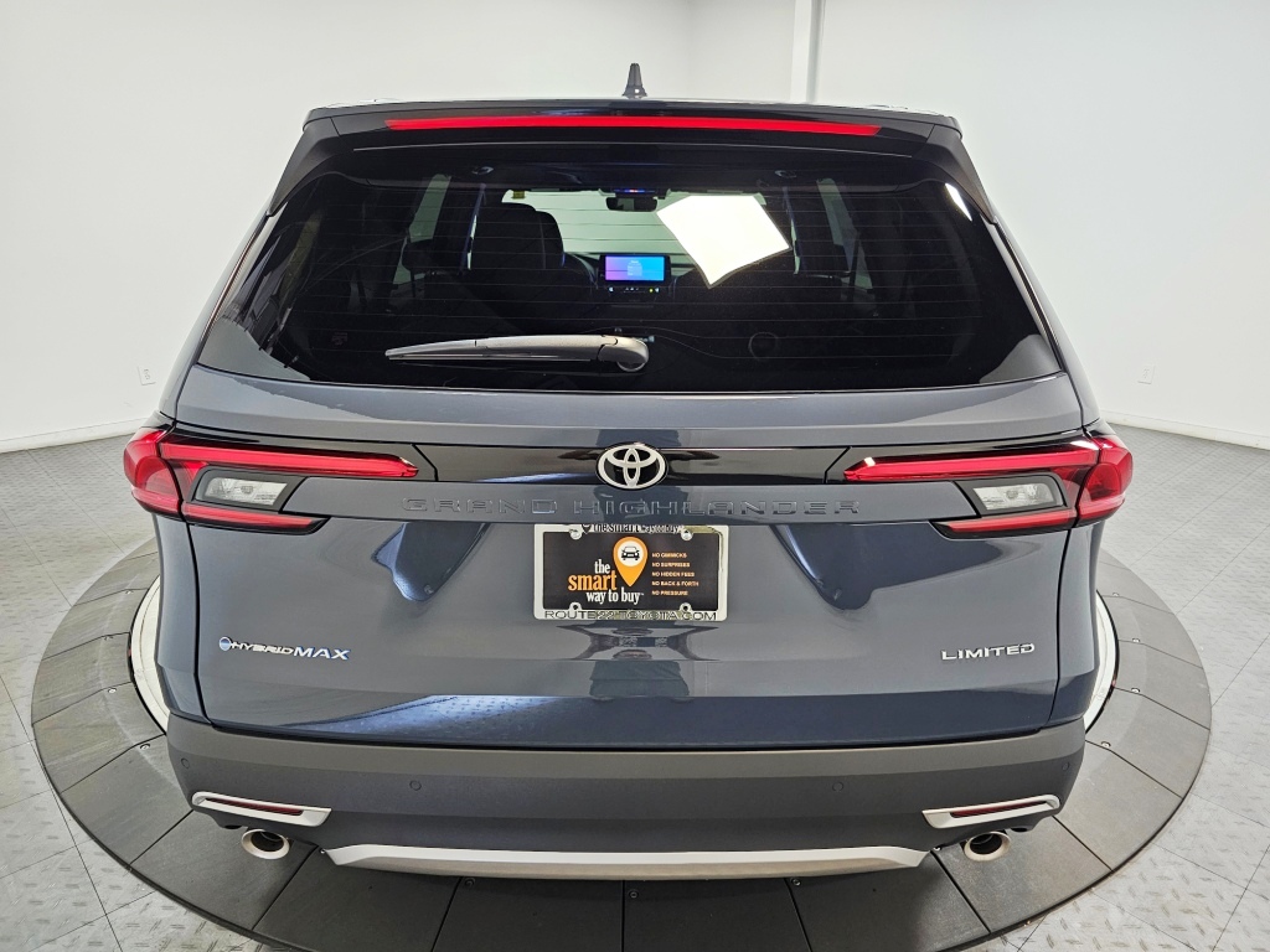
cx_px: 635
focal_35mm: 23
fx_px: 844
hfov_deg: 73.9
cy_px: 476
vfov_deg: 58.9
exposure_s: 1/40
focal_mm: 6.3
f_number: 1.7
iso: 640
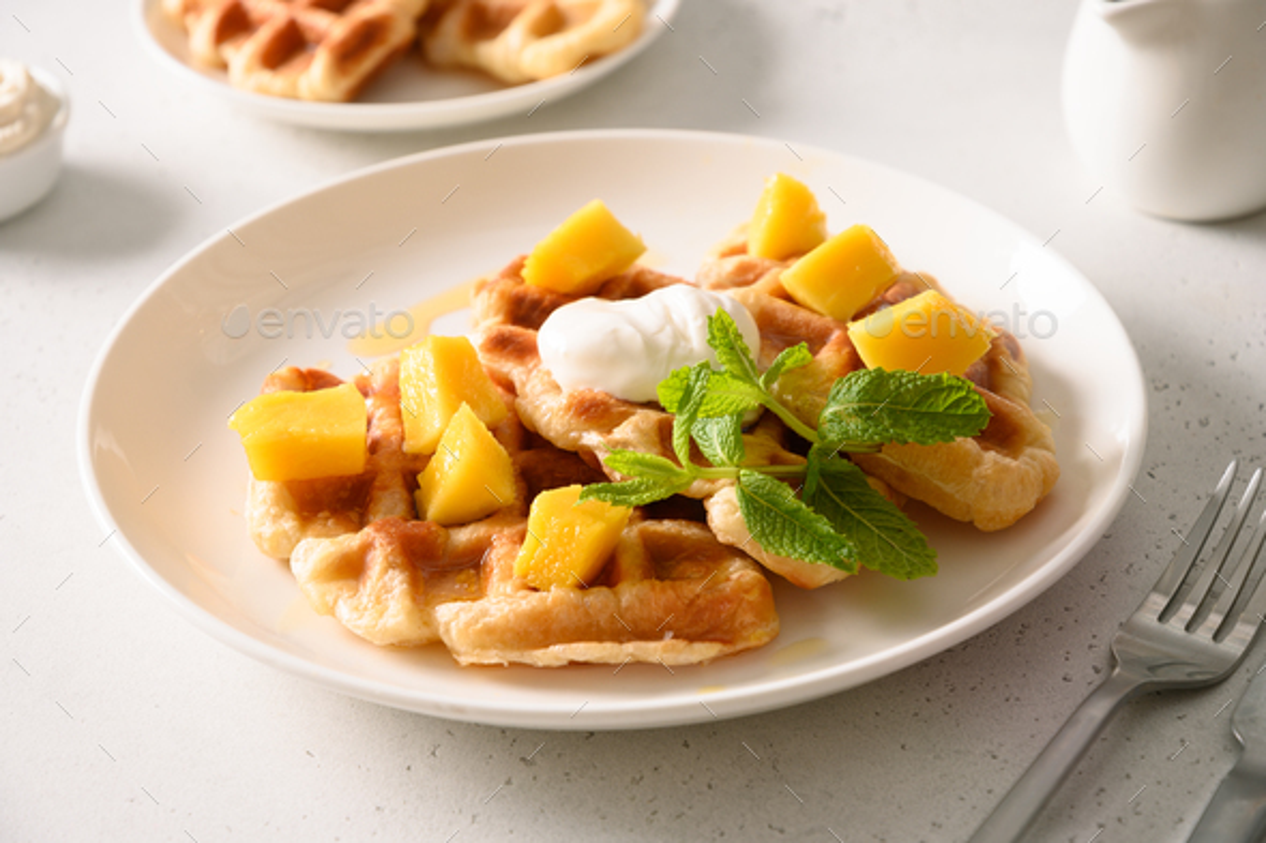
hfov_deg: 24.2
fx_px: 2953
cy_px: 422
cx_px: 633
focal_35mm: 84
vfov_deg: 16.3
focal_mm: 56
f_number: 5.6
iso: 100
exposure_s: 1/160
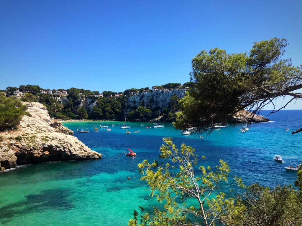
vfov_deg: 49.7
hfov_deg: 63.4
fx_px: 244
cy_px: 113
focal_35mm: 28
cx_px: 151
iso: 20
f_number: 1.8
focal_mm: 3.99
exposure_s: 1/1953
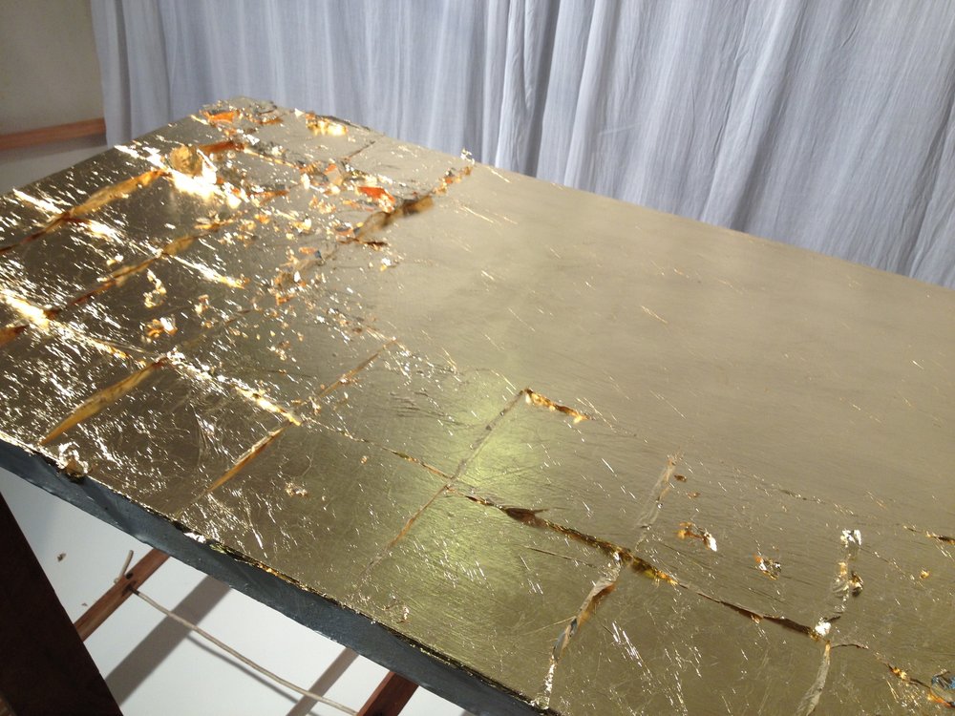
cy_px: 358
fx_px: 966
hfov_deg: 52.6
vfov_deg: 40.7
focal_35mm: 35
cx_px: 478
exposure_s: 1/40
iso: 50
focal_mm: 4.28
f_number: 2.4
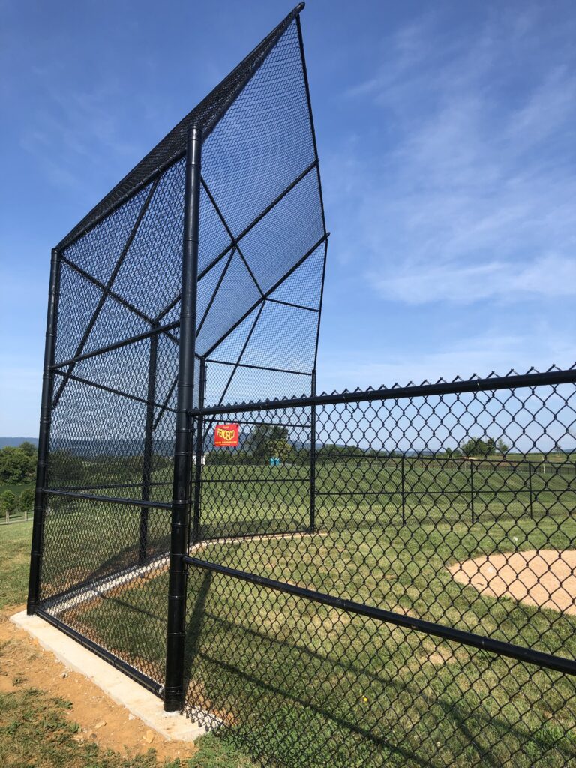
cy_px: 384
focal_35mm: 28
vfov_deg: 63.4
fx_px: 621
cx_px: 288
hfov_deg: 49.7
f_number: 1.8
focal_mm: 3.99
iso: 20
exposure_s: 1/1799
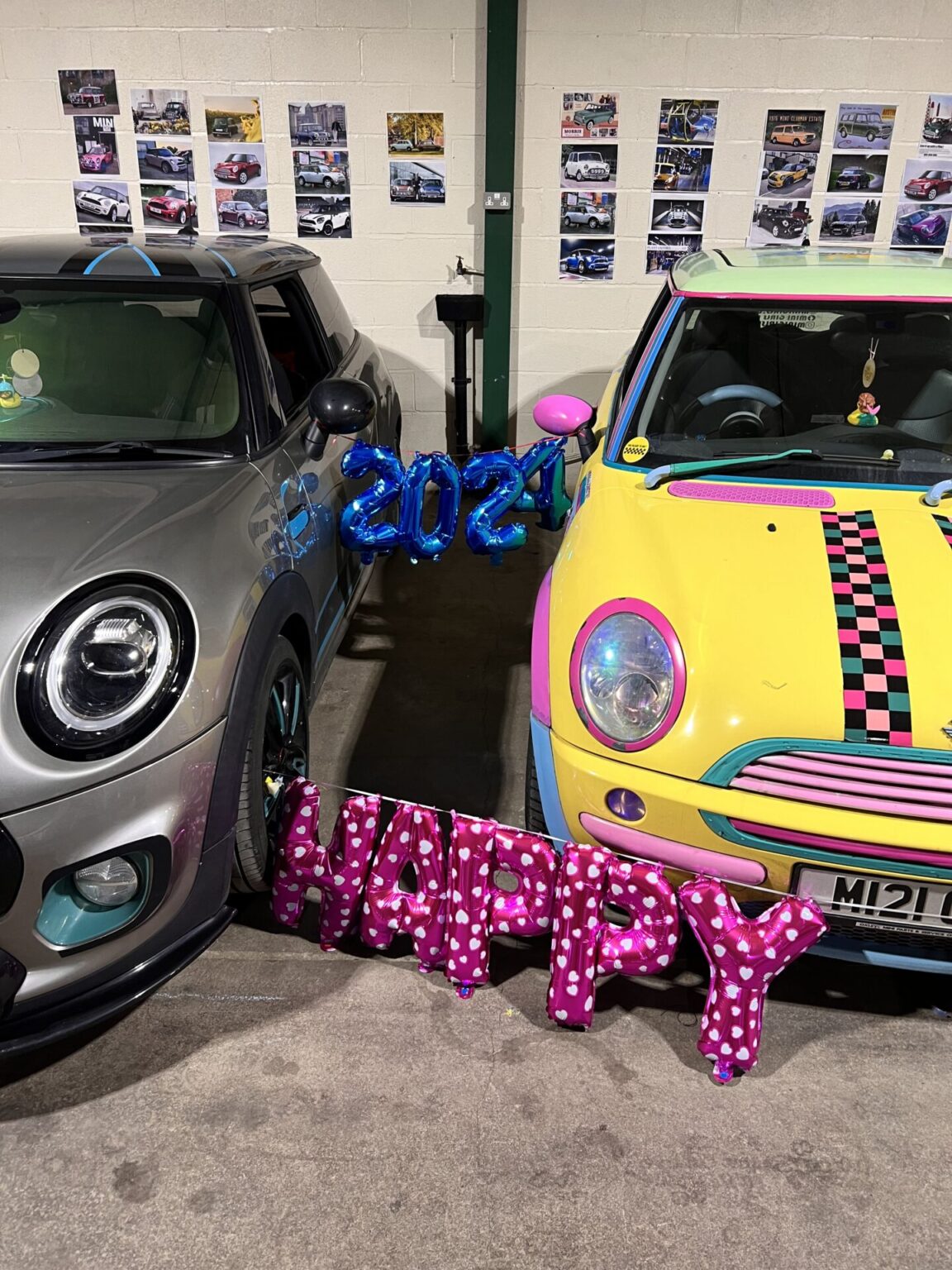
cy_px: 635
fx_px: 953
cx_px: 476
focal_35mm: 26
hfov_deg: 53.1
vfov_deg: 67.3
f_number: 1.5
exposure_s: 1/50
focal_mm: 5.7
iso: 125
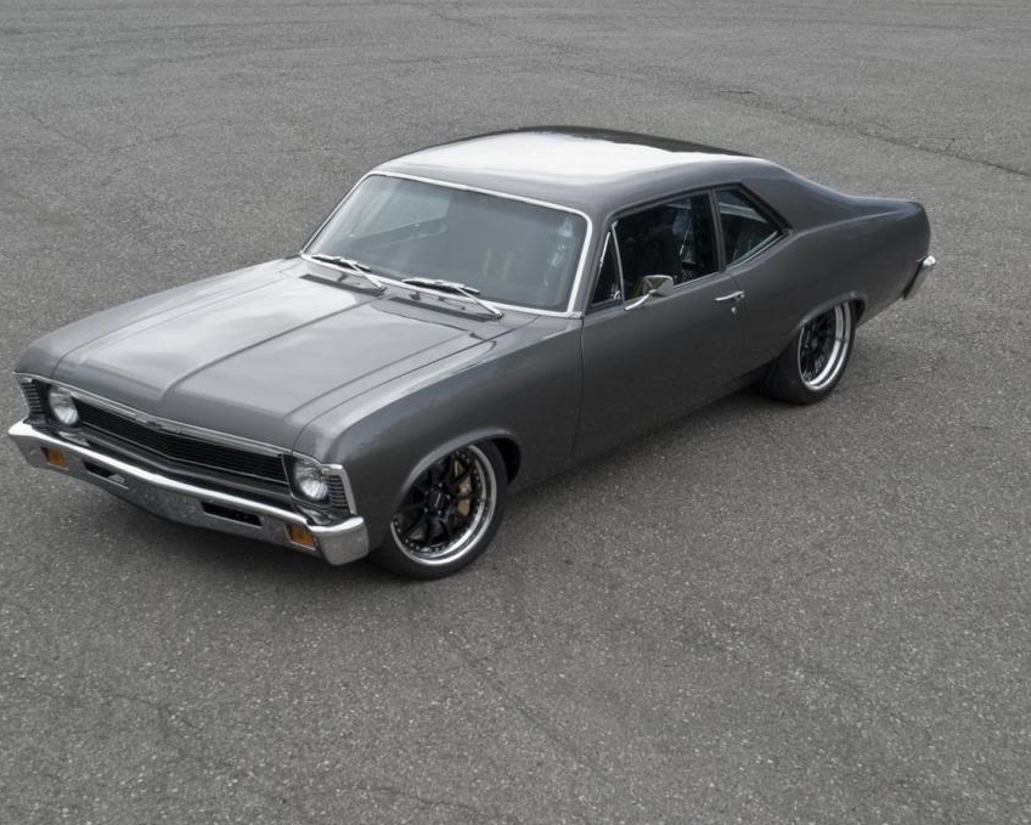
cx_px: 545
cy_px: 415
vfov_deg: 22.5
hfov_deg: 27.9
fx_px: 2076
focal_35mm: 68
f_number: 11
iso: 100
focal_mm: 40
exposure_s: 1/4
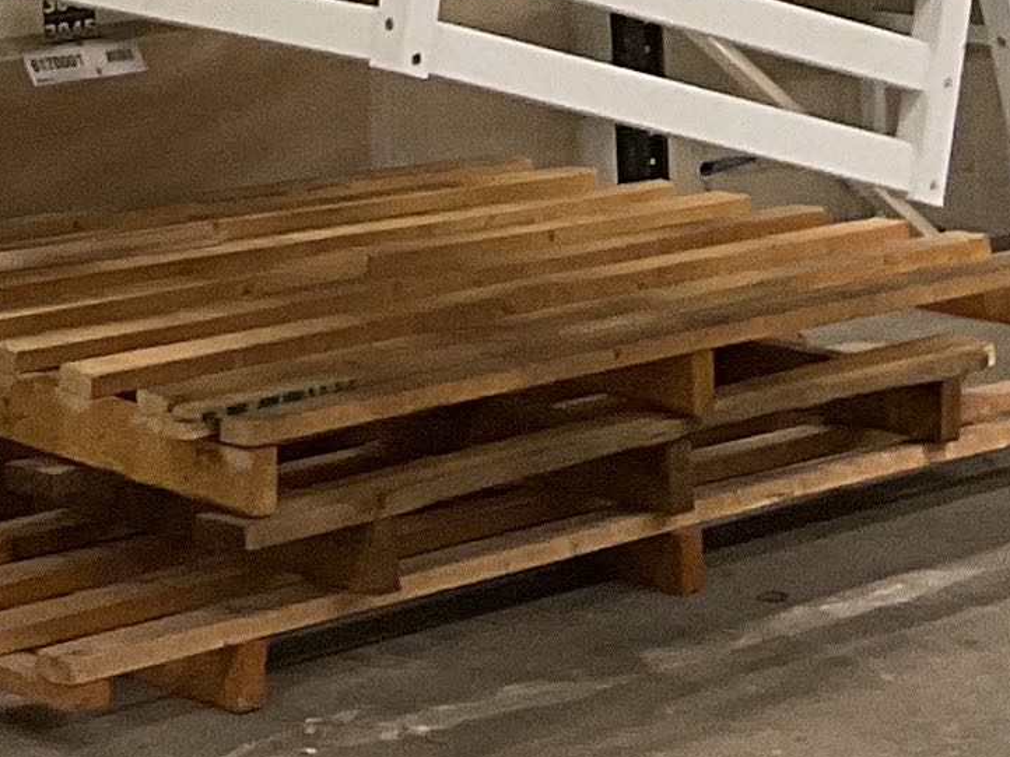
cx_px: -301
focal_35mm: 162
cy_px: -1037
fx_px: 4725
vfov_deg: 8.4
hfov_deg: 11.9
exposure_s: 1/50
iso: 80
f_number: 1.8
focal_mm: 3
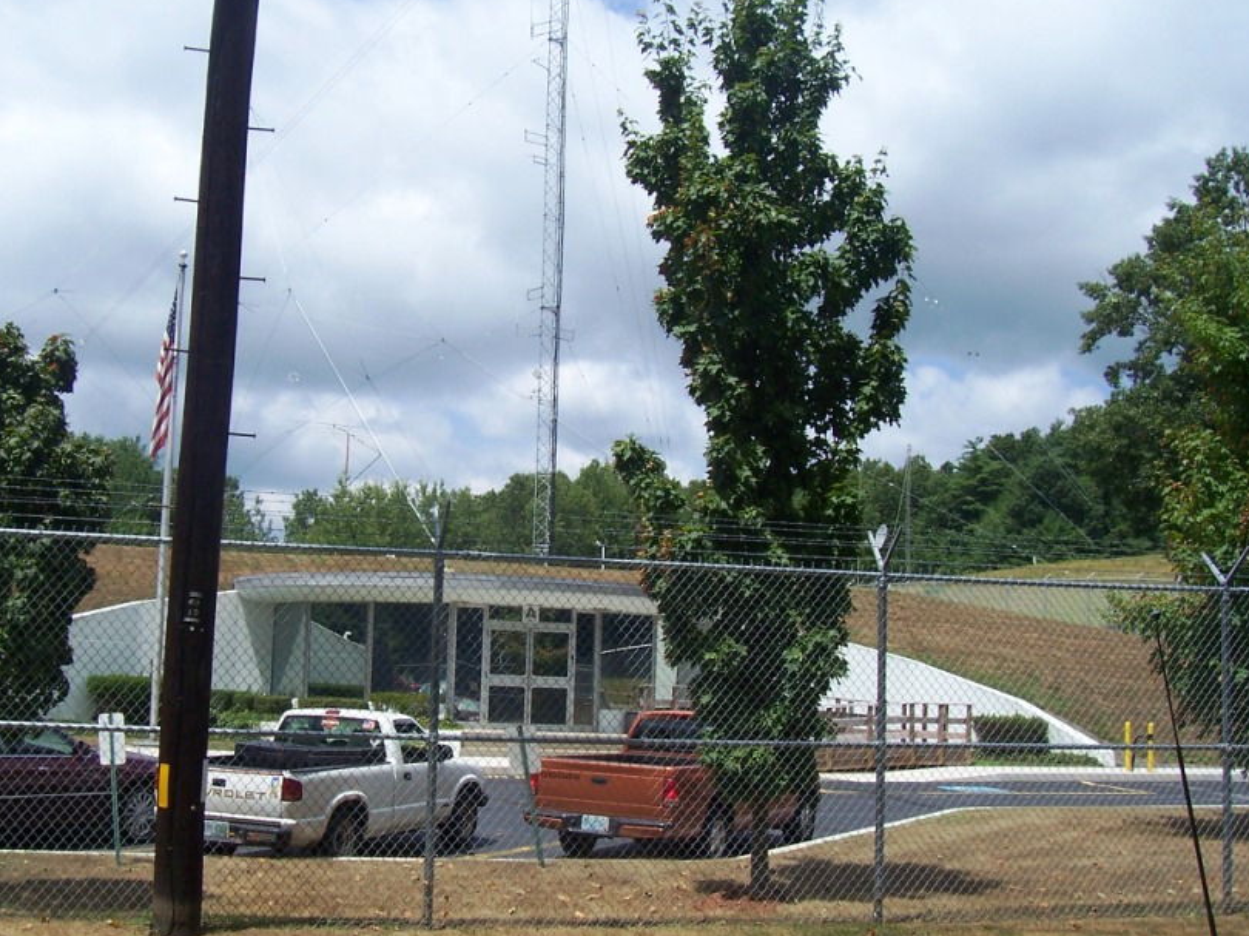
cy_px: 523
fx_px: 1551
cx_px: 506
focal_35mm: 43
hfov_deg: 43.7
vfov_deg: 33.5
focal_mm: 5.6
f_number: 5.6
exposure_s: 1/500
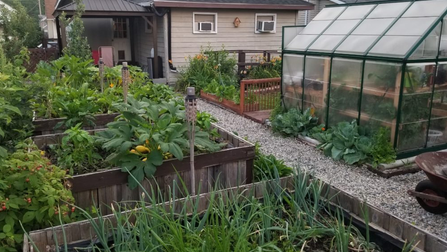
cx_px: 219
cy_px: 114
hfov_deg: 66.0
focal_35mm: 29
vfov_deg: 40.2
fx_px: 344
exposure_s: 1/100
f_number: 1.7
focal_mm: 4.25
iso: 100
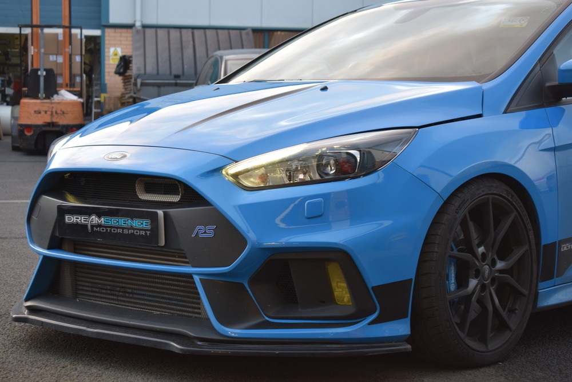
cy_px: 191
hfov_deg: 27.0
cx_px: 286
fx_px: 1192
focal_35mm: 75
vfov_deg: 18.2
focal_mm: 50
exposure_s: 1/60
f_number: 5.6
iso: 640
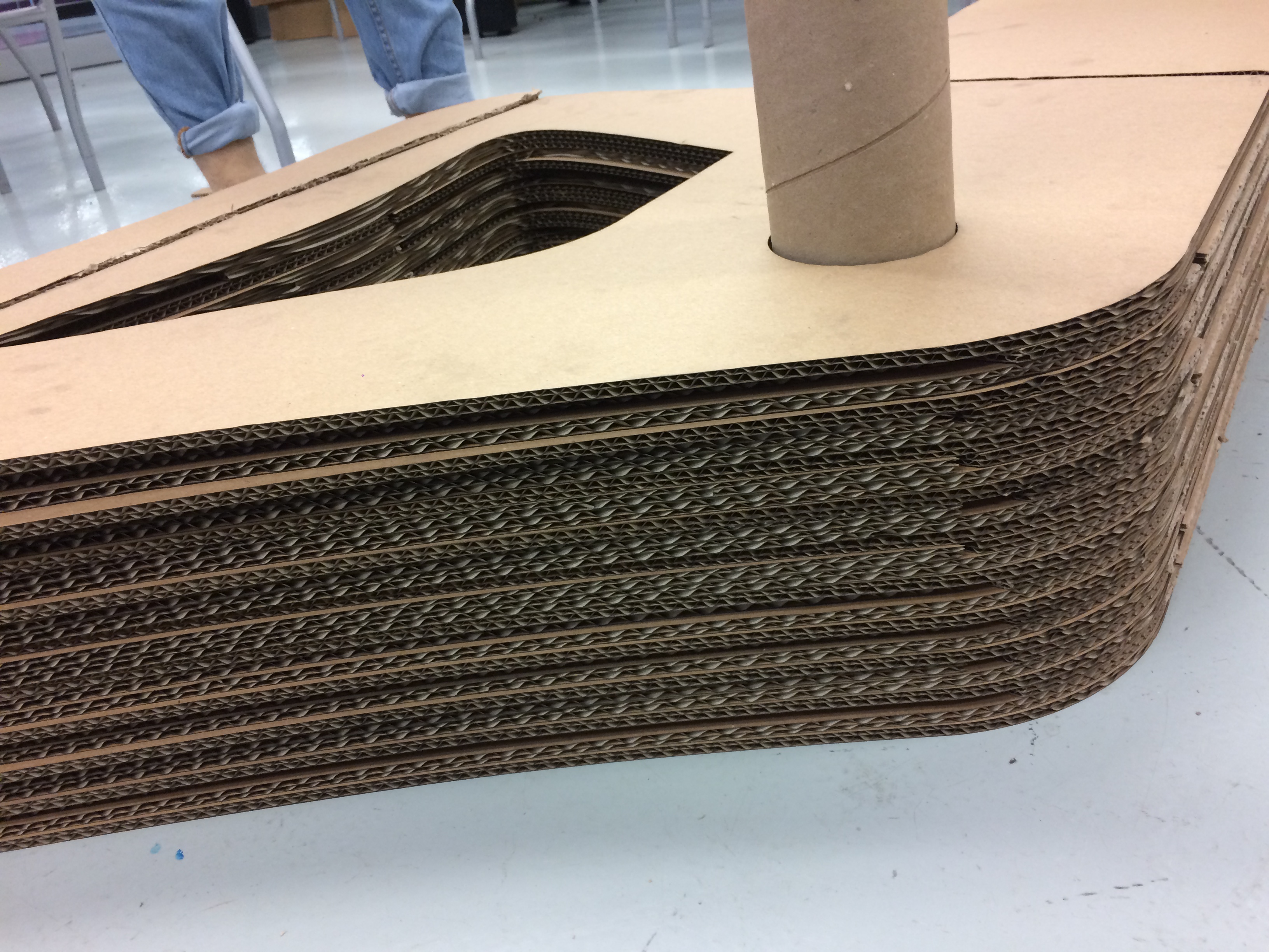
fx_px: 1063
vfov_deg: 48.2
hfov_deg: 61.7
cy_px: 476
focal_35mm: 29
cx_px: 634
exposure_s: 1/30
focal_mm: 4.15
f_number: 2.2
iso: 125
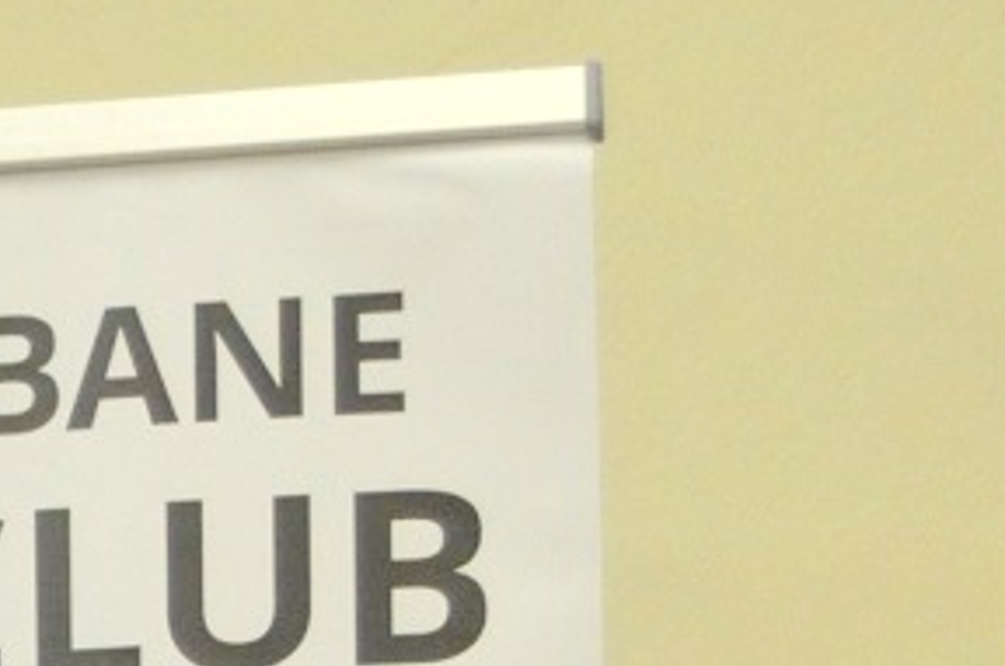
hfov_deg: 7.8
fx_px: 6967
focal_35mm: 250
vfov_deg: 5.3
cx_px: -1186
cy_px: 1707
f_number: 4.5
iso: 450
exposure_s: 1/60
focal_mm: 32
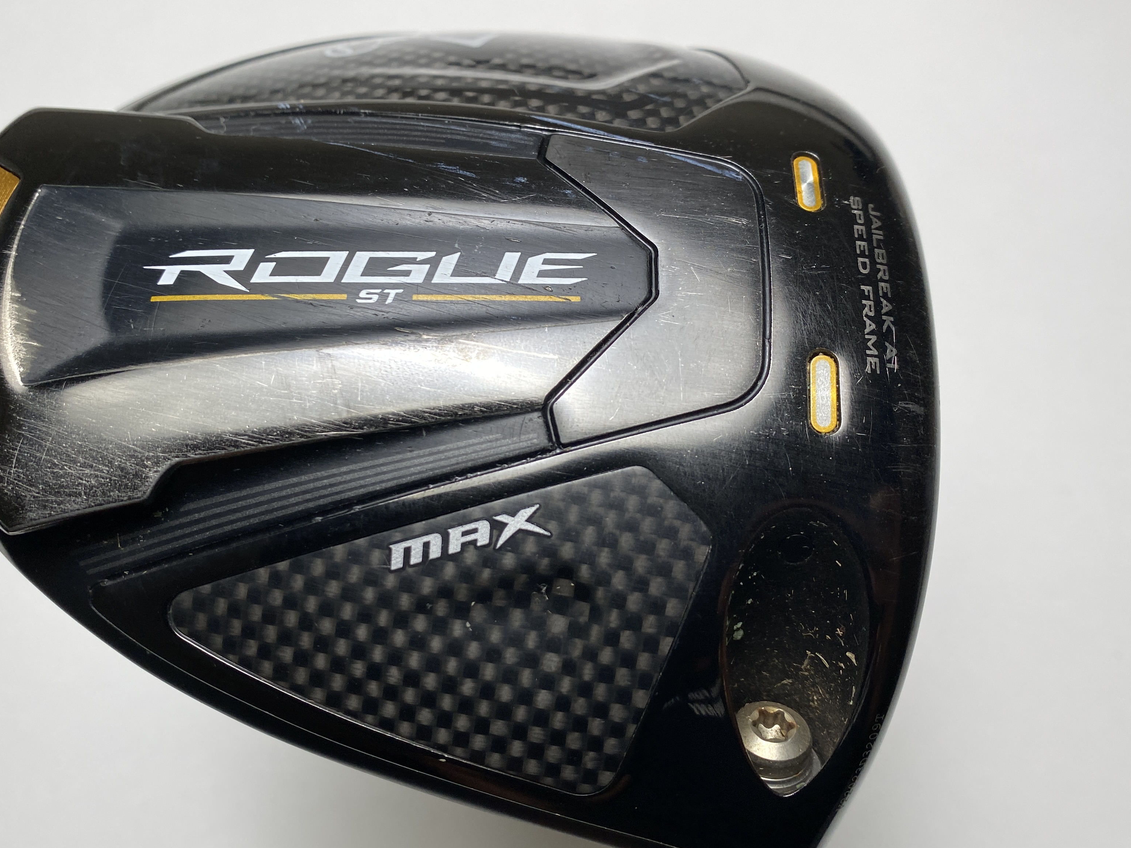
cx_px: 565
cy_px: 442
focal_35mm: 34
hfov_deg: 54.0
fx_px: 1111
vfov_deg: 41.8
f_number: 1.8
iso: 32
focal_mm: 4.25
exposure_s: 1/606
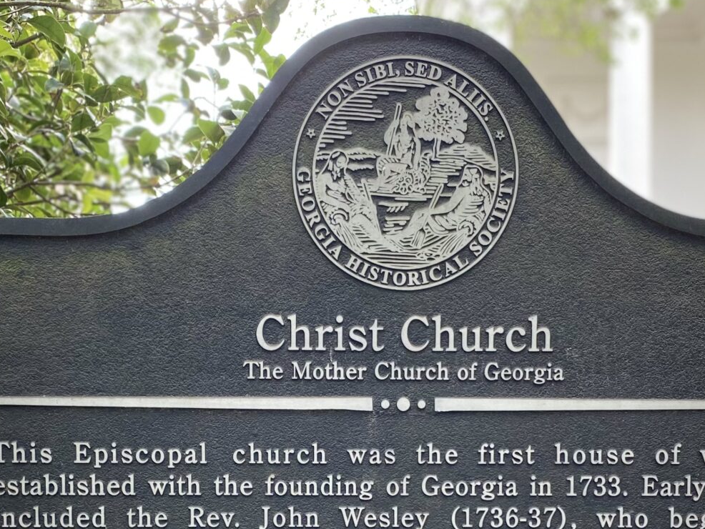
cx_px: 372
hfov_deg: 35.5
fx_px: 1100
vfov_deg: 25.9
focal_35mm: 54
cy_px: 507
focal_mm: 4.25
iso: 50
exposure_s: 1/122
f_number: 1.8
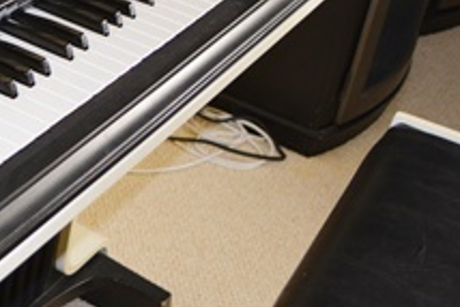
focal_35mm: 84
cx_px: -112
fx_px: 1074
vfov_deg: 16.0
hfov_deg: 22.1
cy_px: 15
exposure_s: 1/60
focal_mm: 20
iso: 450
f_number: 3.8
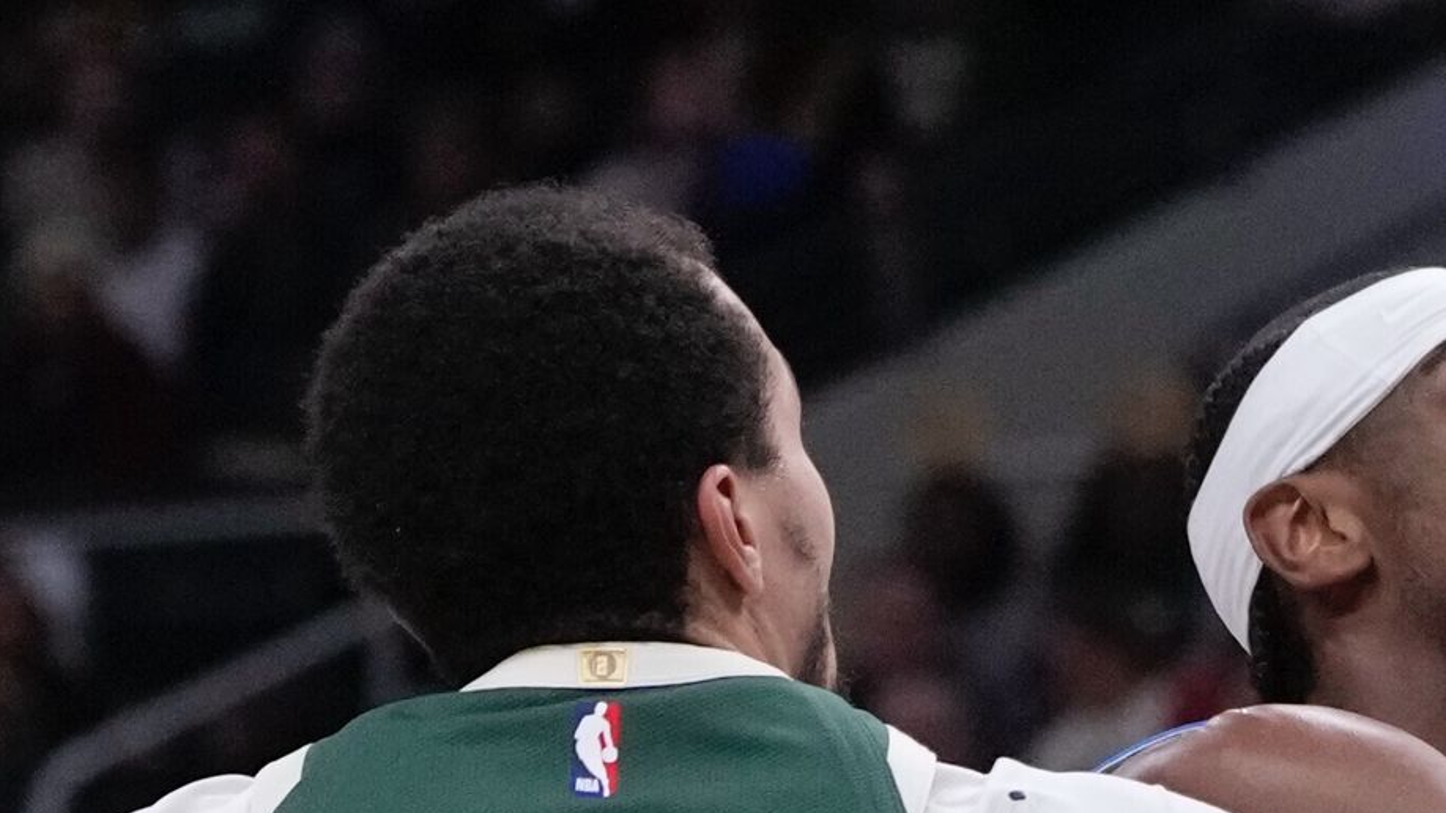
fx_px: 6900
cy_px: 900
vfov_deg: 6.7
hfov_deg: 11.8
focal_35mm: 180
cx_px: 1509
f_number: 2.8
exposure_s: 1/2000
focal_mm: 77
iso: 3200
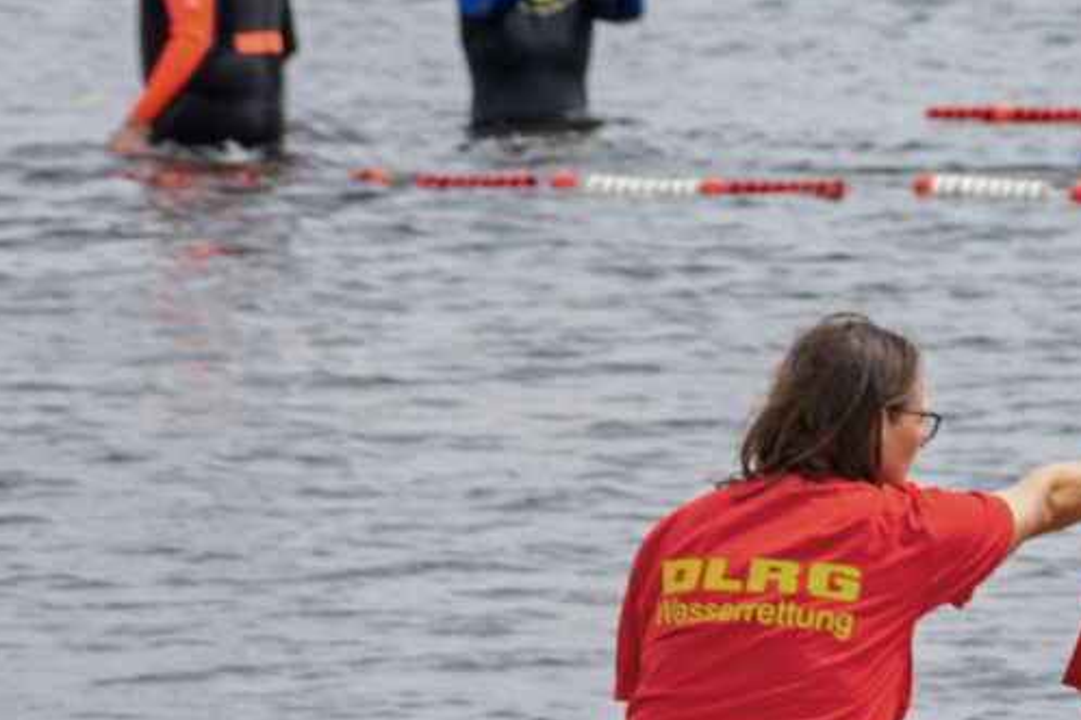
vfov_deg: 2.7
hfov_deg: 4.0
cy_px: 568
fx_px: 15283
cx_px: 1598
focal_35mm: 509
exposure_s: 1/100
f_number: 10
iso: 100
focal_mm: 165
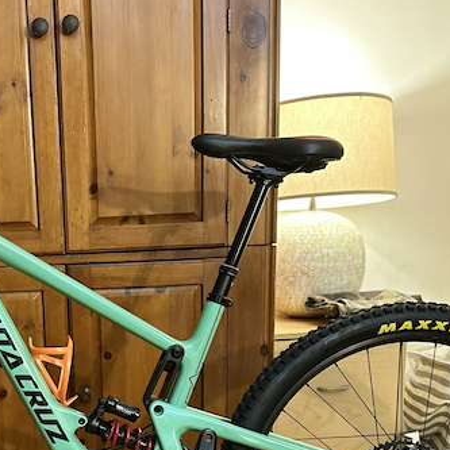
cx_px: 89
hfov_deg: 32.5
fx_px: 750
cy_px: 378
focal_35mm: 51
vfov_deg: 32.2
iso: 640
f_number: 1.78
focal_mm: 6.86
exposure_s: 1/40
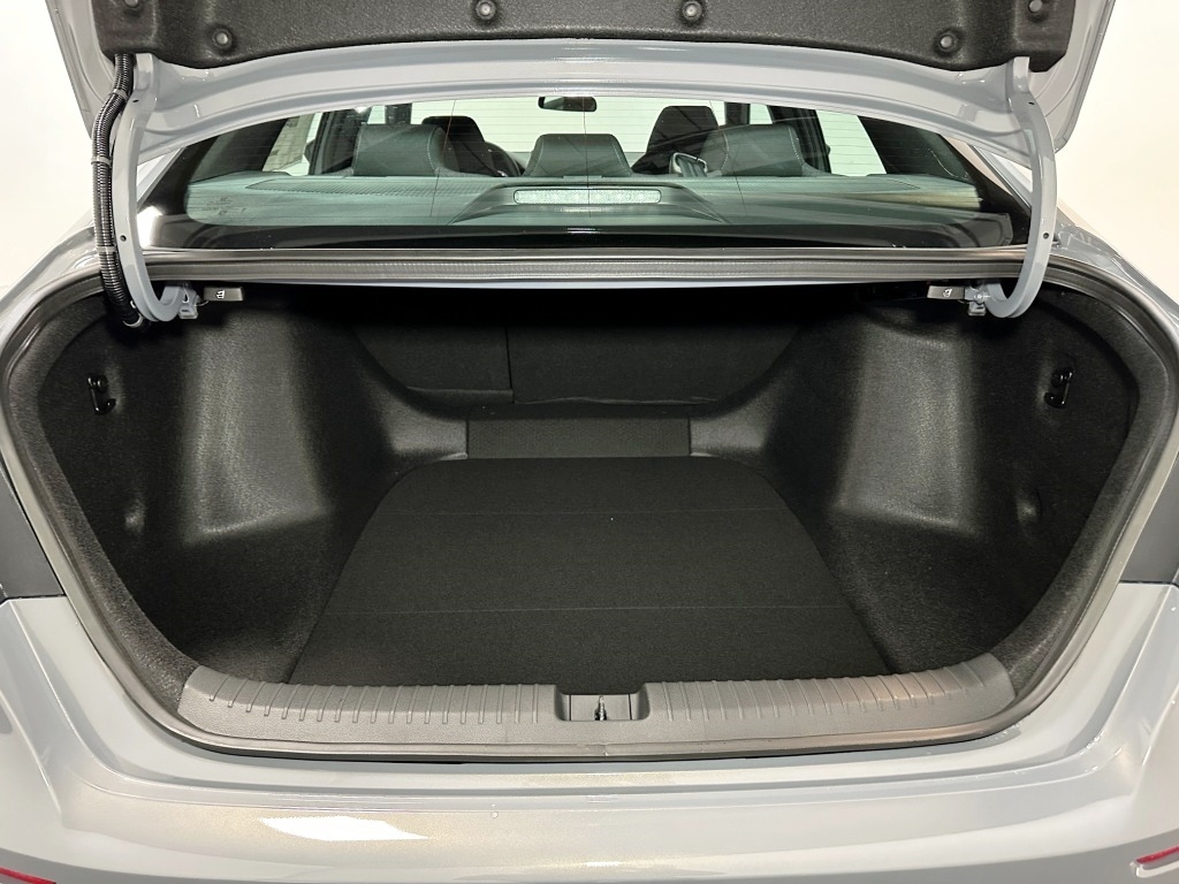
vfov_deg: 56.8
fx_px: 817
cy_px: 442
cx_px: 590
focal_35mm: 24
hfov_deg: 71.6
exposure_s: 1/30
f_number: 1.78
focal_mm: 6.86
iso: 1000
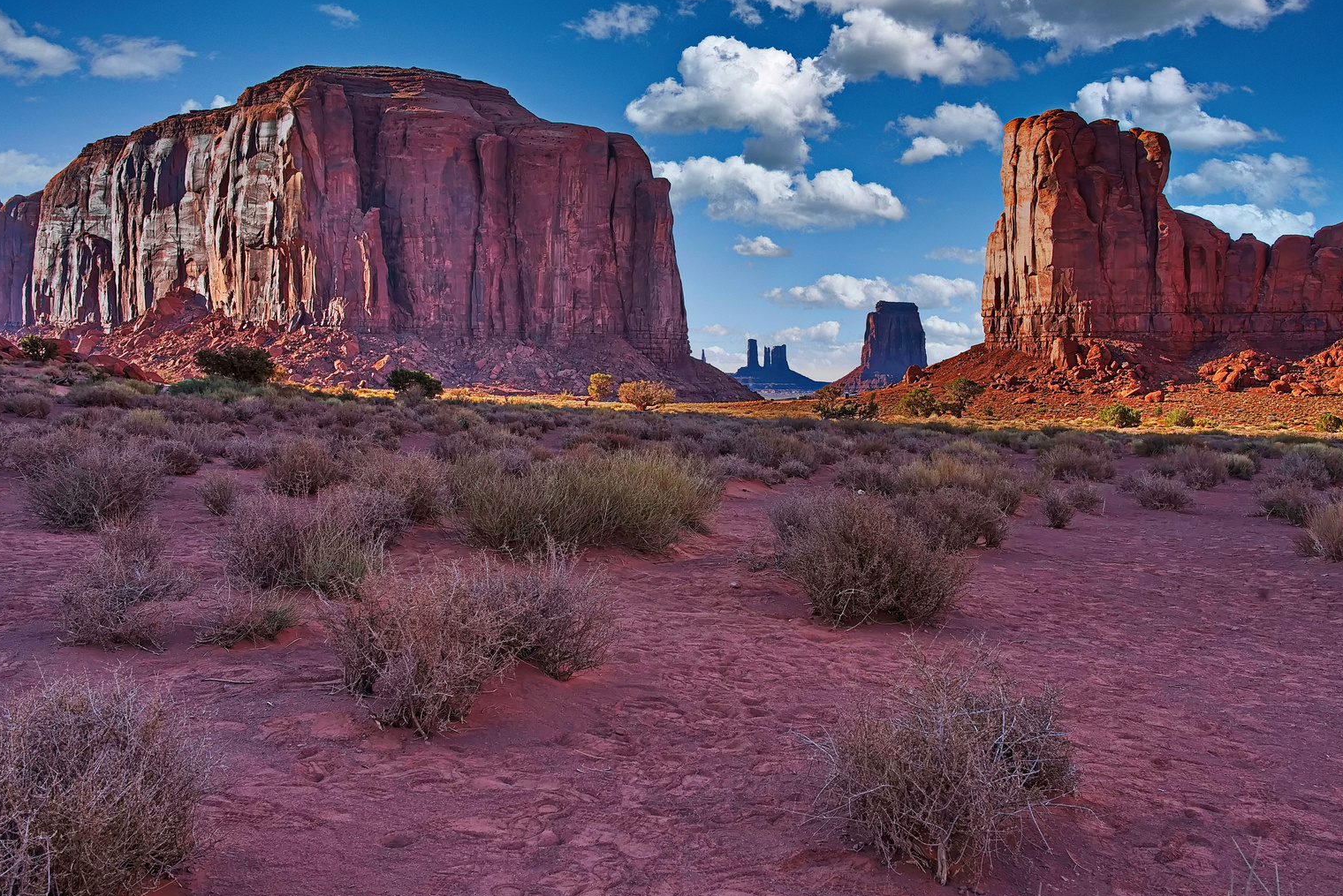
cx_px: 694
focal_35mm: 33
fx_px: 1232
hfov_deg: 57.2
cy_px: 445
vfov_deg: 40.0
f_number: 11
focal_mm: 31
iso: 320
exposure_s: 1/250
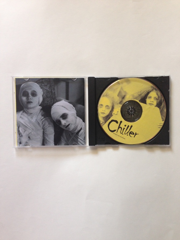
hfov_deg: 43.0
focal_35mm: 33
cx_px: 90
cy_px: 120
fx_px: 229
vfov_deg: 55.3
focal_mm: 4.12
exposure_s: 1/20
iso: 80
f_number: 2.4
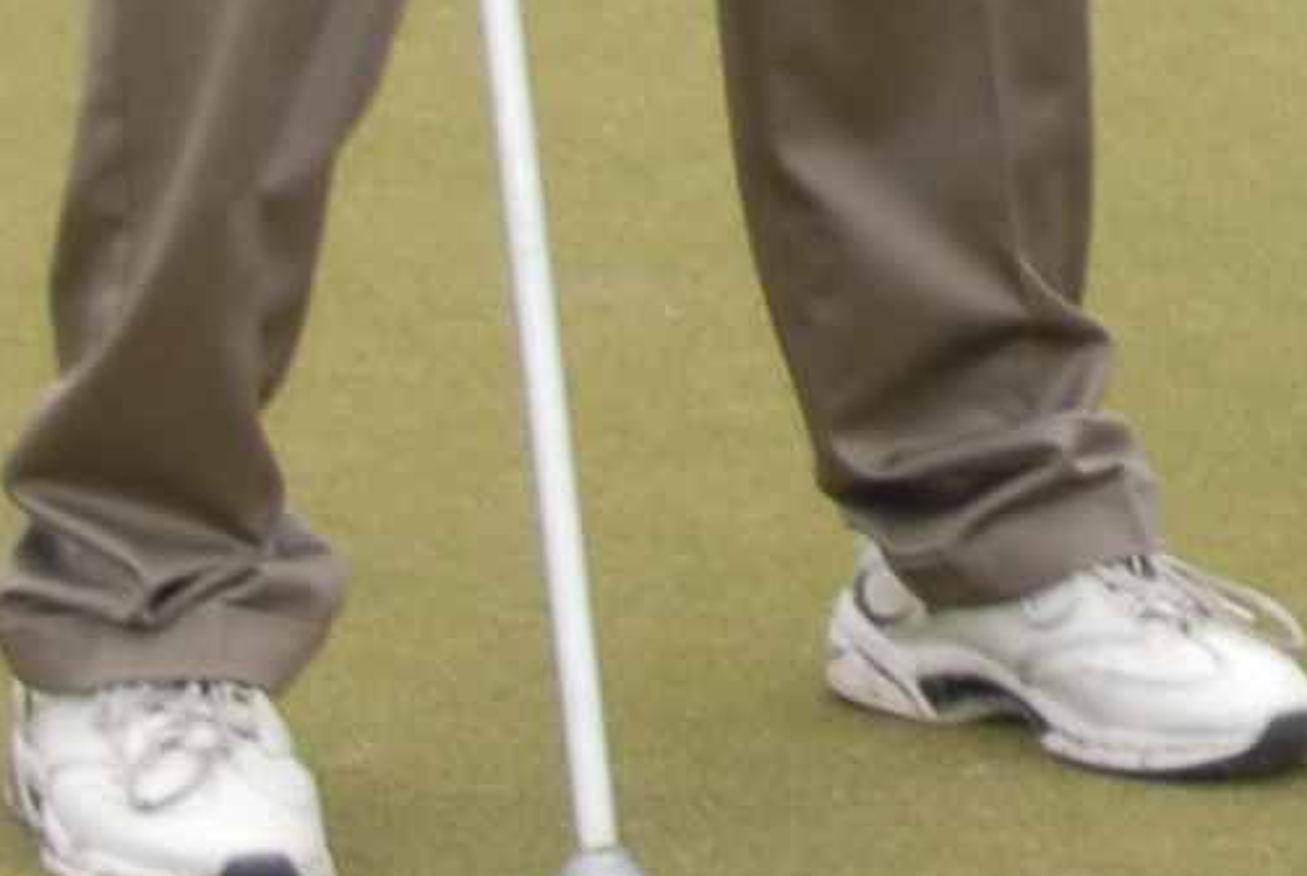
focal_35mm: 394
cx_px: 2857
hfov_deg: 5.1
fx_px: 14330
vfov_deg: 3.4
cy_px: -1426
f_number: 5
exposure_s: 1/160
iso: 100
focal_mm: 34
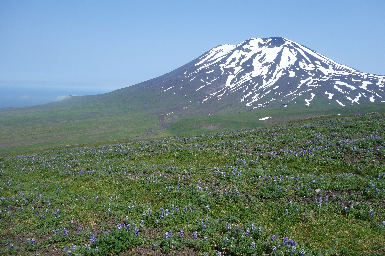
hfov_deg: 65.5
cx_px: 192
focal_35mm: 28
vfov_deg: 46.4
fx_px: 299
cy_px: 128
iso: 125
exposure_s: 1/640
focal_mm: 10.4
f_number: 5.6
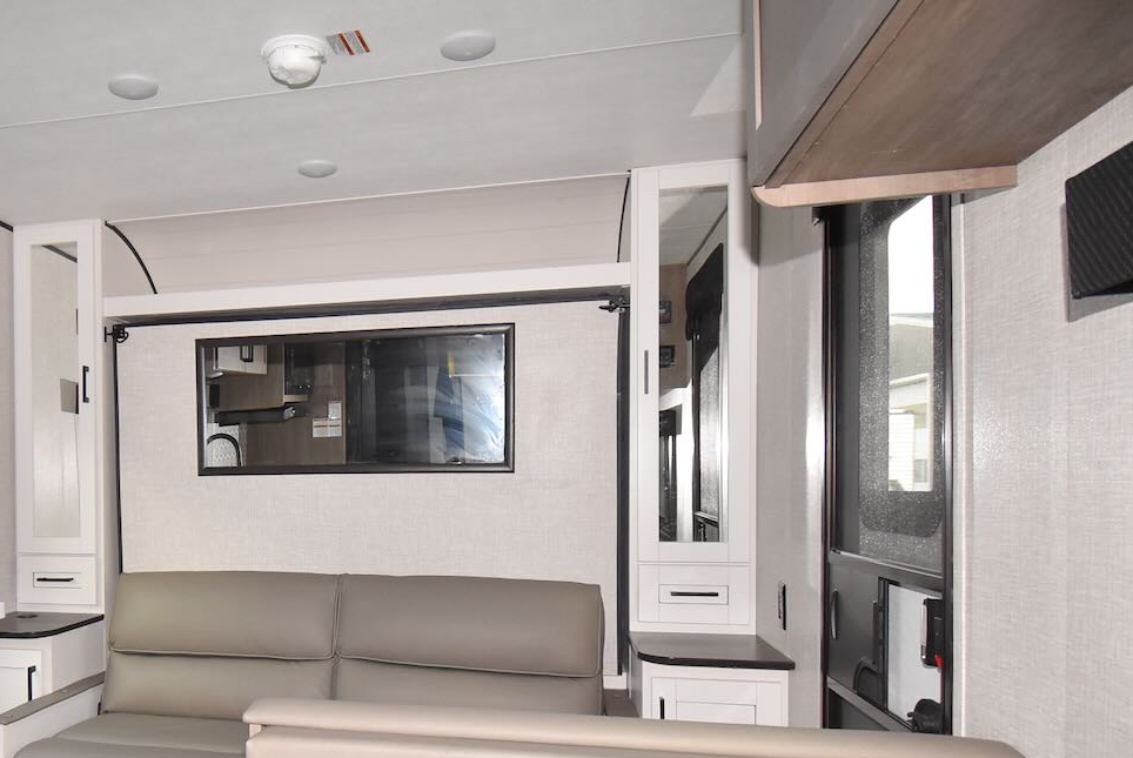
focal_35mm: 28
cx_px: 281
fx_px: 882
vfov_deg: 45.7
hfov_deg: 61.7
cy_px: 510
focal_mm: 10
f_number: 4.5
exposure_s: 1/60
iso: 1100
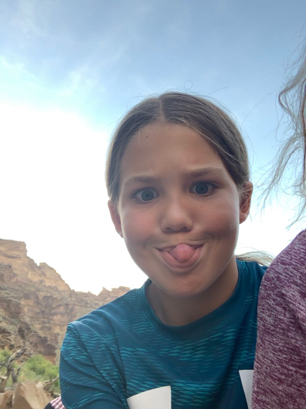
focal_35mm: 32
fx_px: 377
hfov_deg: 44.2
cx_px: 153
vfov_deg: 56.8
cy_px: 204
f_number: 2.2
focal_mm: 2.87
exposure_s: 1/104
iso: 64
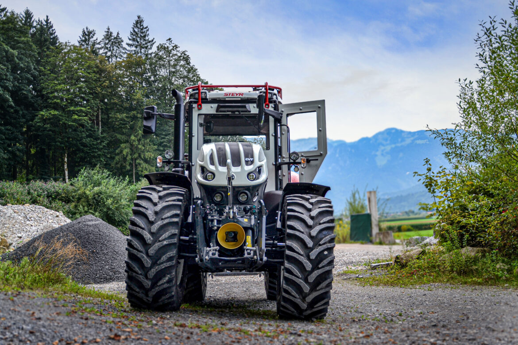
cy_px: 172
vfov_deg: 35.5
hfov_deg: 51.3
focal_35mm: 38
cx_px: 259
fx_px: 540
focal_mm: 25
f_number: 3.8
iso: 100
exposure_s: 1/200
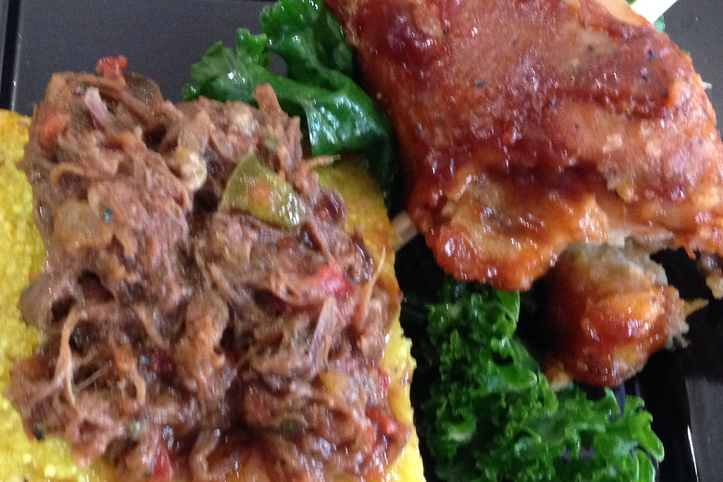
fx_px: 1185
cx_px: 315
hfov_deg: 33.9
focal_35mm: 59
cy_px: 265
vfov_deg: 23.0
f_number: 2.4
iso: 400
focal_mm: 4.12
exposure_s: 1/15
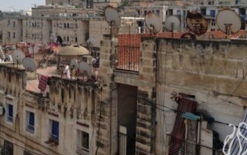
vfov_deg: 25.4
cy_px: 31
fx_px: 337
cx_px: 124
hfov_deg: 40.3
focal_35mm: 50
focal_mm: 4.13
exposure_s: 1/1466
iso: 50
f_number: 2.4
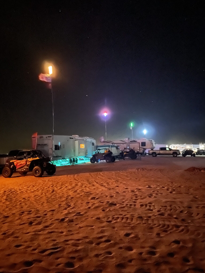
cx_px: 102
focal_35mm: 26
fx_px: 205
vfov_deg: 67.3
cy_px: 136
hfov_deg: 53.1
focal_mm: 4.2
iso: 5000
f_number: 1.6
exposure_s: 1/2
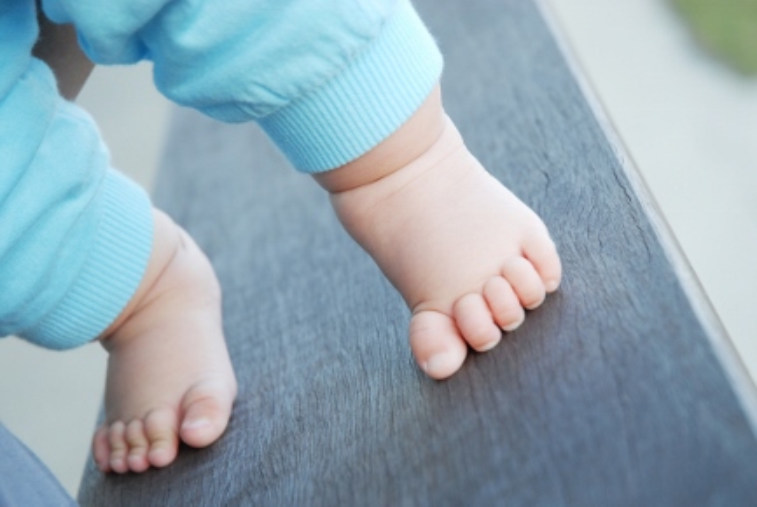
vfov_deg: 13.1
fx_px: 2211
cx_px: 378
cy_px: 254
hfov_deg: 19.4
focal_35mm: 105
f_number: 4.5
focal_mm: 70
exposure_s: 1/80
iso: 200
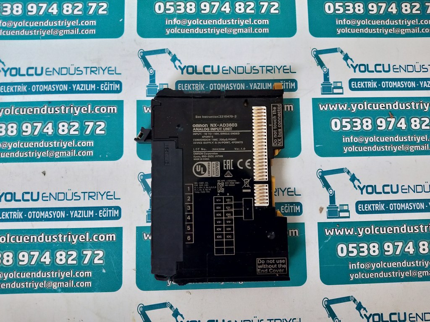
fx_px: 286
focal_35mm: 23
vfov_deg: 58.9
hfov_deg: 73.9
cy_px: 161
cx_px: 215
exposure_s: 1/50
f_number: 1.7
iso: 120
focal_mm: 3.99
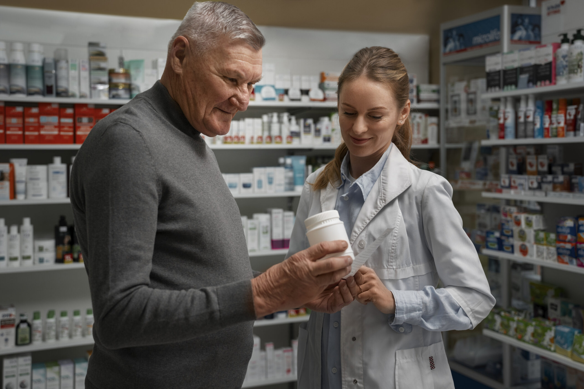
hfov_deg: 46.4
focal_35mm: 42
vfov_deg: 31.9
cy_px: 194
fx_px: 681
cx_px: 292
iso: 640
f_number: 2.8
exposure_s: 1/320
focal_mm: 42
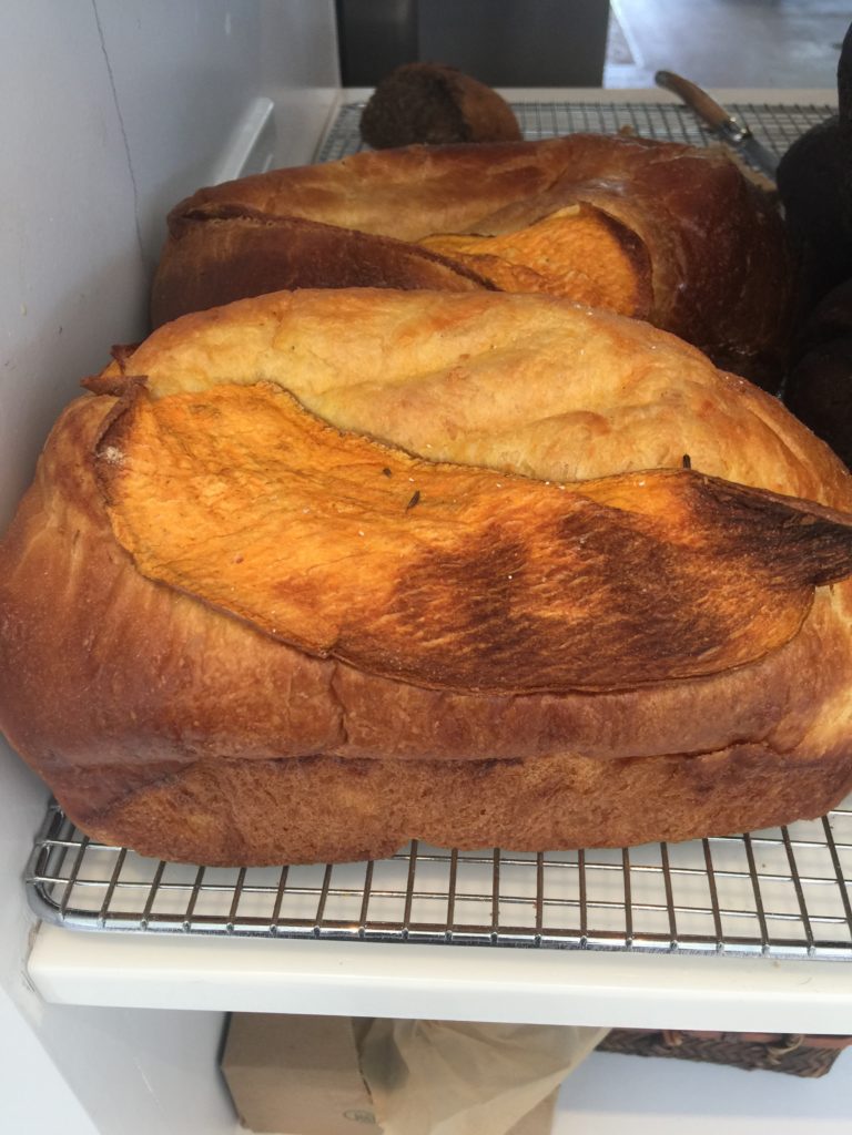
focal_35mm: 29
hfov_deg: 48.2
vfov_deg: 61.7
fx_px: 952
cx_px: 426
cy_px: 568
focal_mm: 4.15
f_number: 2.2
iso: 32
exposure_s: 1/30
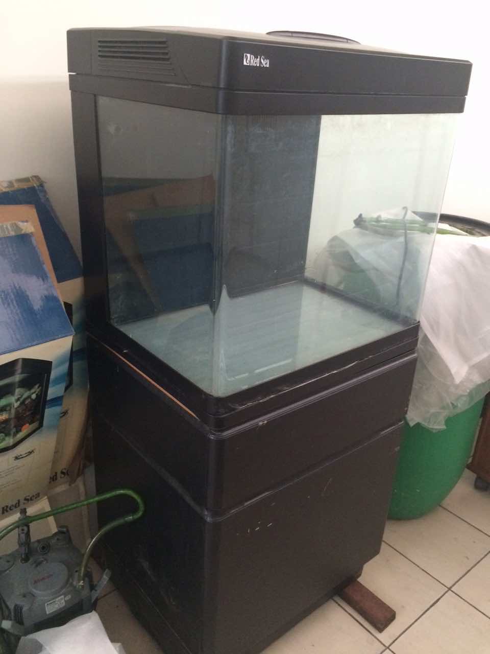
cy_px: 327
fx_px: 547
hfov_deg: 48.2
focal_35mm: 29
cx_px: 245
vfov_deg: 61.7
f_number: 2.2
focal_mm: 4.15
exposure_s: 1/17
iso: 250
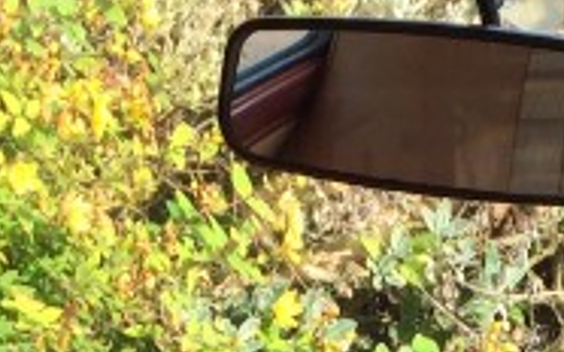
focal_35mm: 175
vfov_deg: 6.8
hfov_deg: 11.9
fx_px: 2688
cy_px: 1017
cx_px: 452
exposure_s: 1/402
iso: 32
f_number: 2.2
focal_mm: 4.12
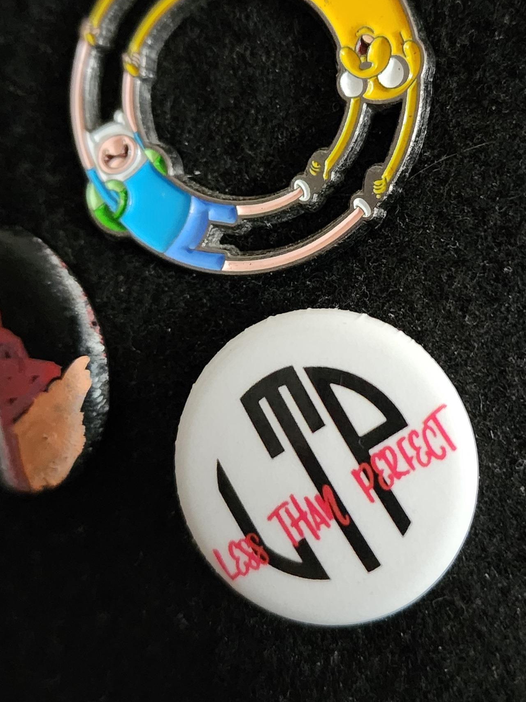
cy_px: 261
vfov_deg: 35.3
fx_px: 1094
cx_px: 321
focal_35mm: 54
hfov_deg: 27.0
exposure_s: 1/15
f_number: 1.8
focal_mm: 6.4
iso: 1250
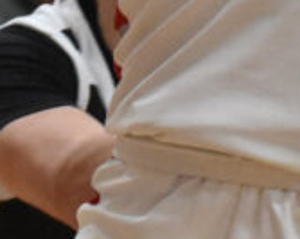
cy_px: -91
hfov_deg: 3.0
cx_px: 251
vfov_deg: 2.4
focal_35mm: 650
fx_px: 5761
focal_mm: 70
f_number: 4.5
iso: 6400
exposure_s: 1/500
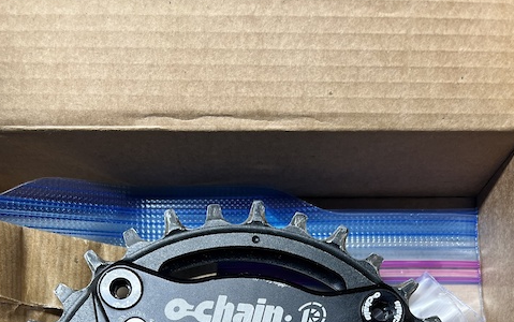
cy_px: 379
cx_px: 244
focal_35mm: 46
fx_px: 645
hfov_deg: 43.4
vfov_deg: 25.4
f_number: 1.6
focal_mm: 5.1
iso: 100
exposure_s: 1/120
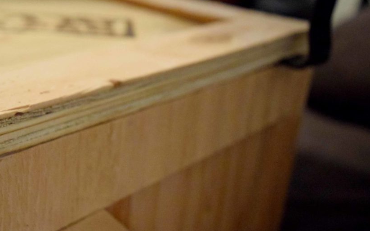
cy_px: 97
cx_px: 154
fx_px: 524
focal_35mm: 52
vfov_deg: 24.8
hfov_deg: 38.8
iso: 5600
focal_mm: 20
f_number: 3.5
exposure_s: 1/60
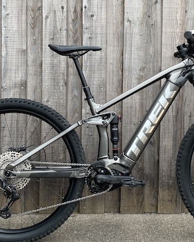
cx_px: 131
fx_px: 381
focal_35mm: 53
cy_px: 95
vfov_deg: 35.2
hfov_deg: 28.4
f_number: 1.8
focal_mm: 4.25
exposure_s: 1/122
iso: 32
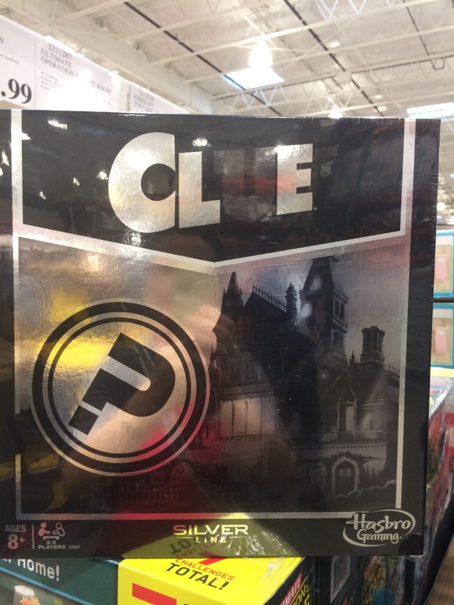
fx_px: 507
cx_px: 227
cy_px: 302
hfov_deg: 48.2
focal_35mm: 29
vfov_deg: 61.7
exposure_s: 1/33
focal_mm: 4.15
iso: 160
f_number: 2.2
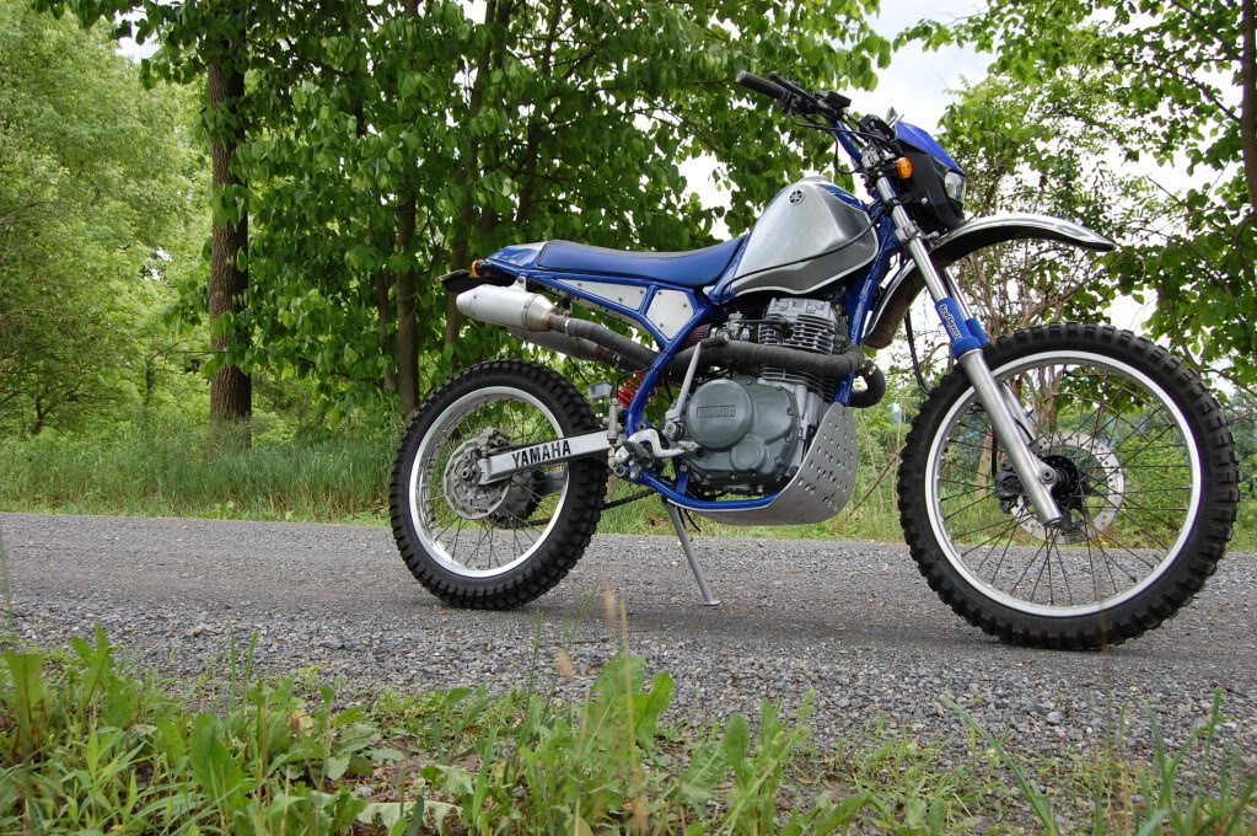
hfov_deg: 55.2
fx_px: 1203
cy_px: 418
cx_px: 628
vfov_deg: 38.3
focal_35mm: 34
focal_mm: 23
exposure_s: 1/200
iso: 200
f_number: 7.1
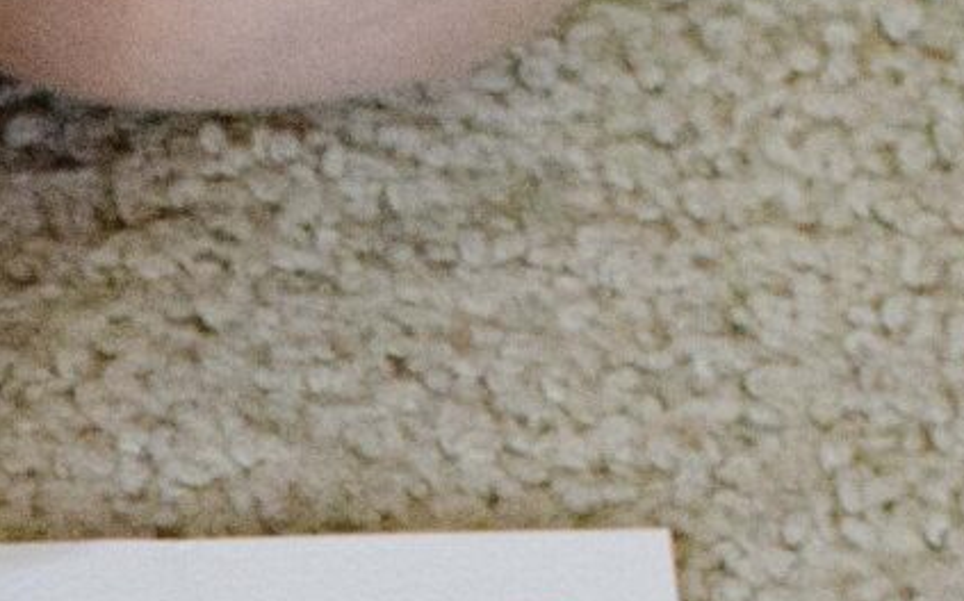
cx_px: -1427
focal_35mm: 323
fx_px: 8485
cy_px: 1826
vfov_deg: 3.9
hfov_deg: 6.2
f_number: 3.5
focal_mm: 35
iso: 1600
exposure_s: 1/640
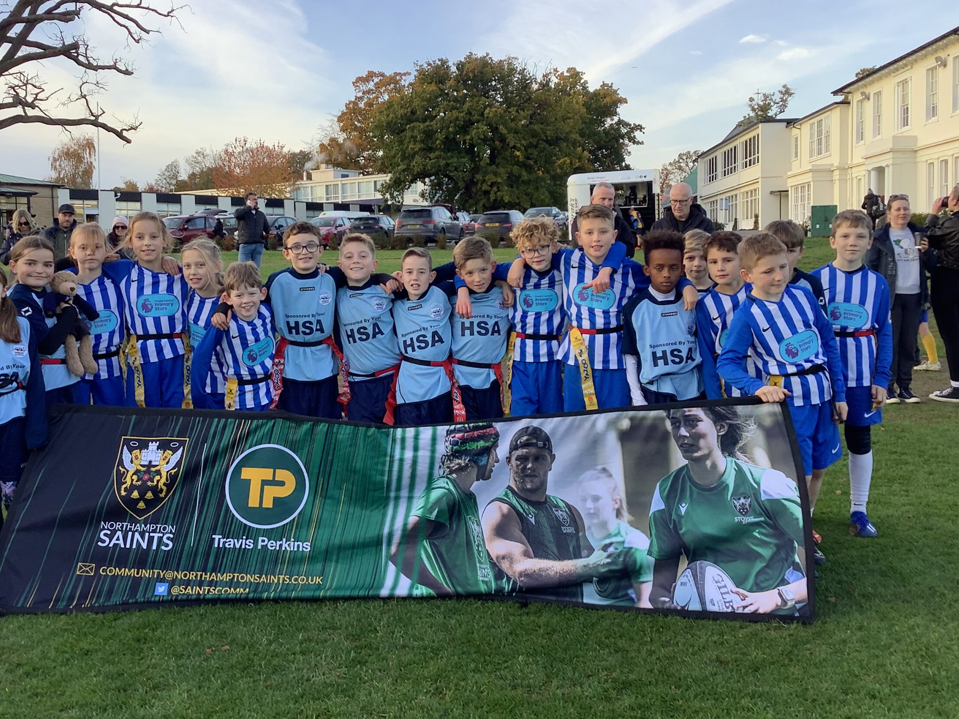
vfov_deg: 39.6
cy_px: 319
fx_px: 997
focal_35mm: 36
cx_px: 434
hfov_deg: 51.3
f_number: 2.4
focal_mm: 3.3
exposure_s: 1/101
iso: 25
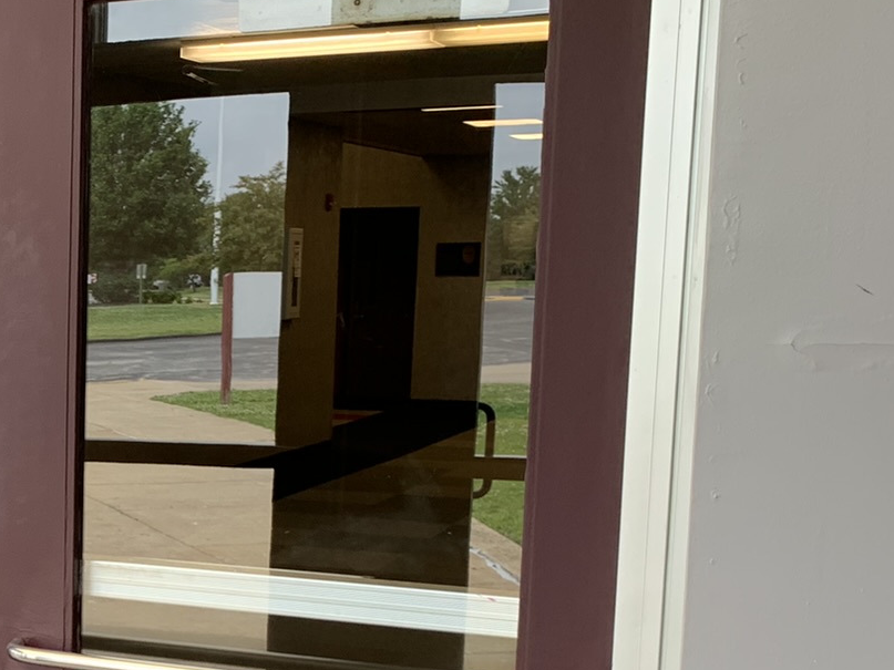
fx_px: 1704
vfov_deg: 22.0
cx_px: -156
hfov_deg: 26.4
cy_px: 534
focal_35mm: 66
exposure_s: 1/121
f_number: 1.8
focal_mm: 4.25
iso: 64
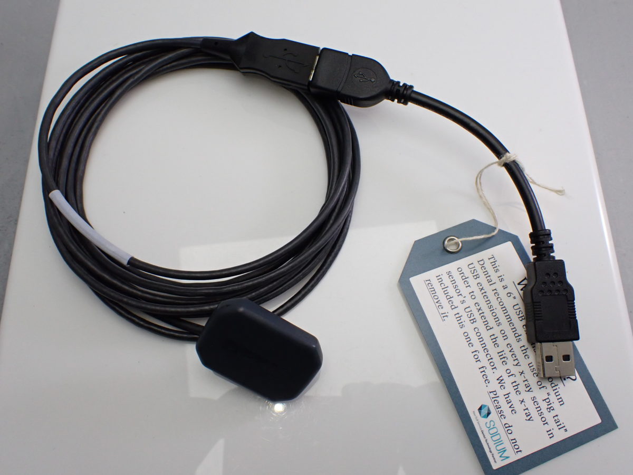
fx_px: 549
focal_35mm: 30
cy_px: 238
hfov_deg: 60.0
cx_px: 316
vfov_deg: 46.8
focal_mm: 5.4
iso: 320
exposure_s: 1/320
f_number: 3.2
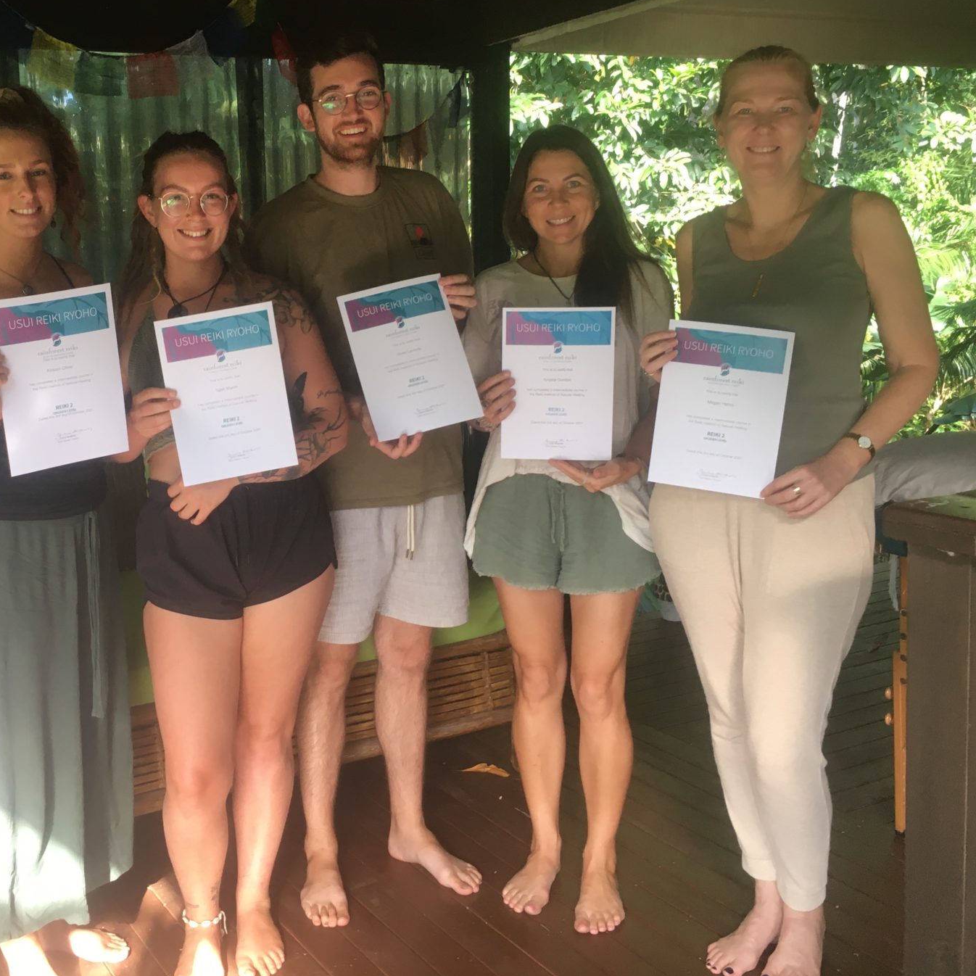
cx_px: 297
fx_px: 1244
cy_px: 421
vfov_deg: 42.7
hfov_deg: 42.1
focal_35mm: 39
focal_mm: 4.15
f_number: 2.2
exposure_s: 1/33
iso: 32
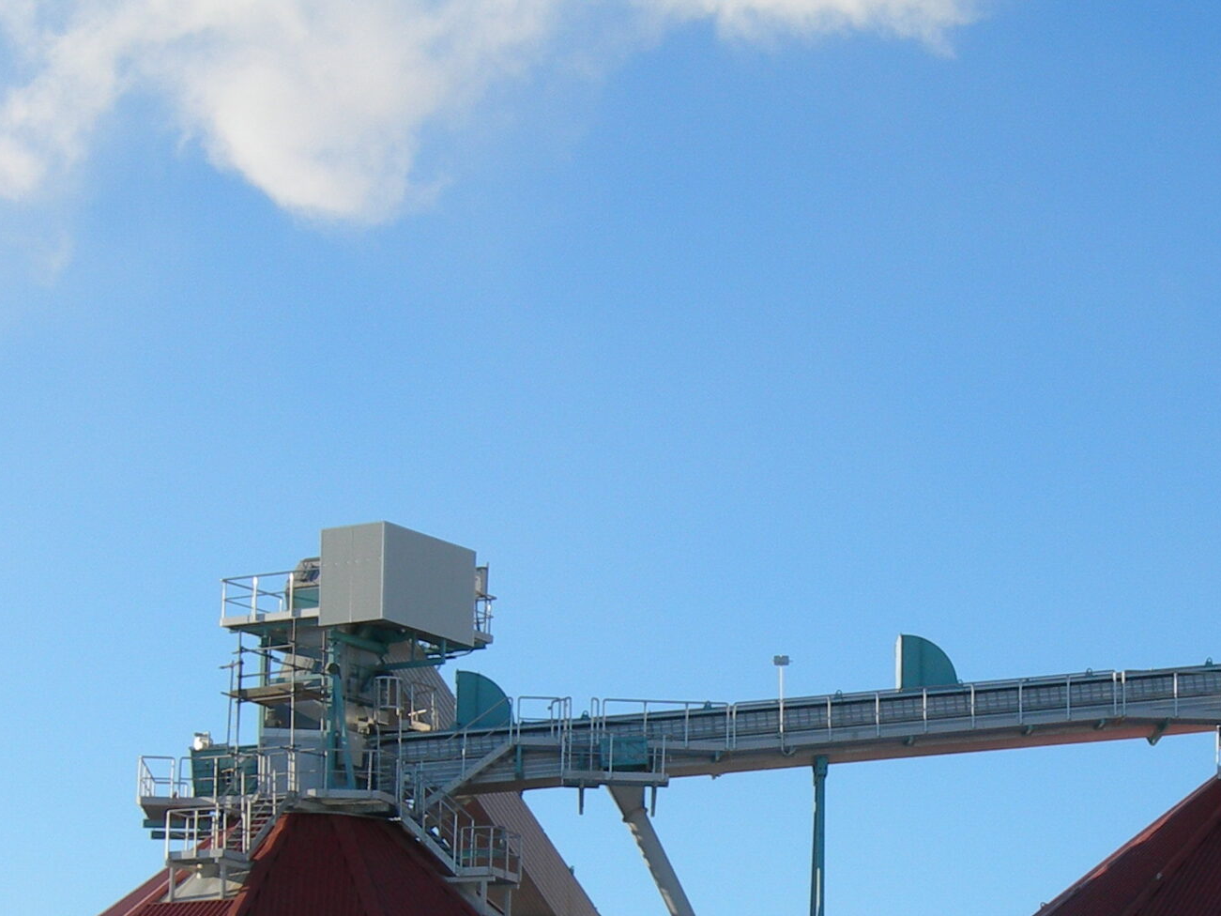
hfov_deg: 16.3
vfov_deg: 12.2
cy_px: 871
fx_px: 4233
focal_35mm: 120
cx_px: 880
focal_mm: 12.7
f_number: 5.9
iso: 50
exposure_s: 1/276
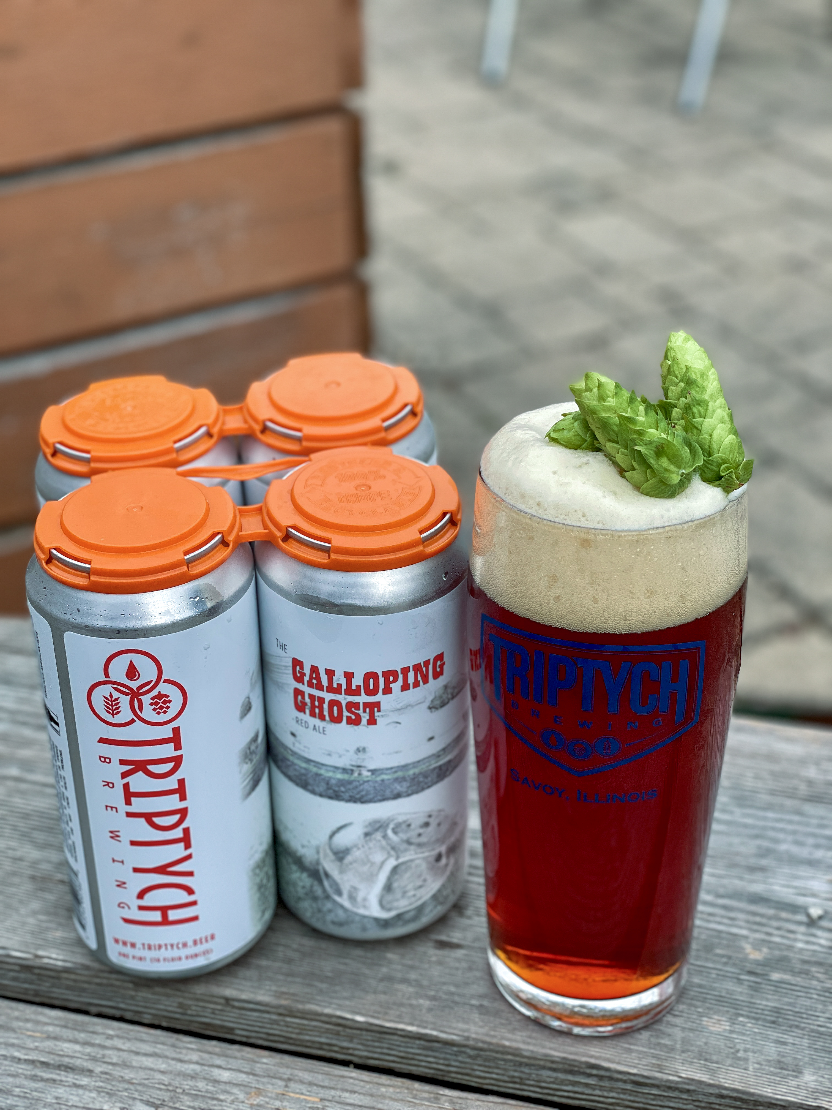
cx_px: 416
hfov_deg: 28.0
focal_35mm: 52
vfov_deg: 36.8
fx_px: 1666
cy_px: 555
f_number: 2
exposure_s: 1/900
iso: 32
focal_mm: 6
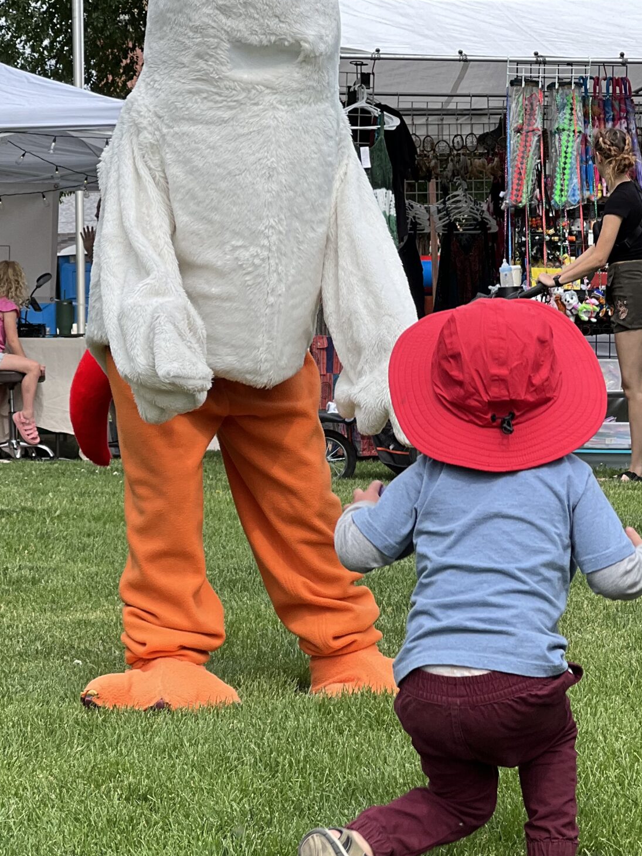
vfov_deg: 14.6
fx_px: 3338
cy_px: 465
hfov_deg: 11.0
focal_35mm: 135
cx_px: 328
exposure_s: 1/384
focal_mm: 9
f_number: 2.8
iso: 32
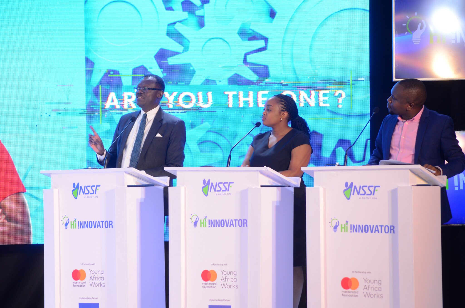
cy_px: 154
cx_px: 232
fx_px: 1643
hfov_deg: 16.1
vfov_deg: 10.7
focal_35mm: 128
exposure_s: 1/125
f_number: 6.3
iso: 640
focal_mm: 85
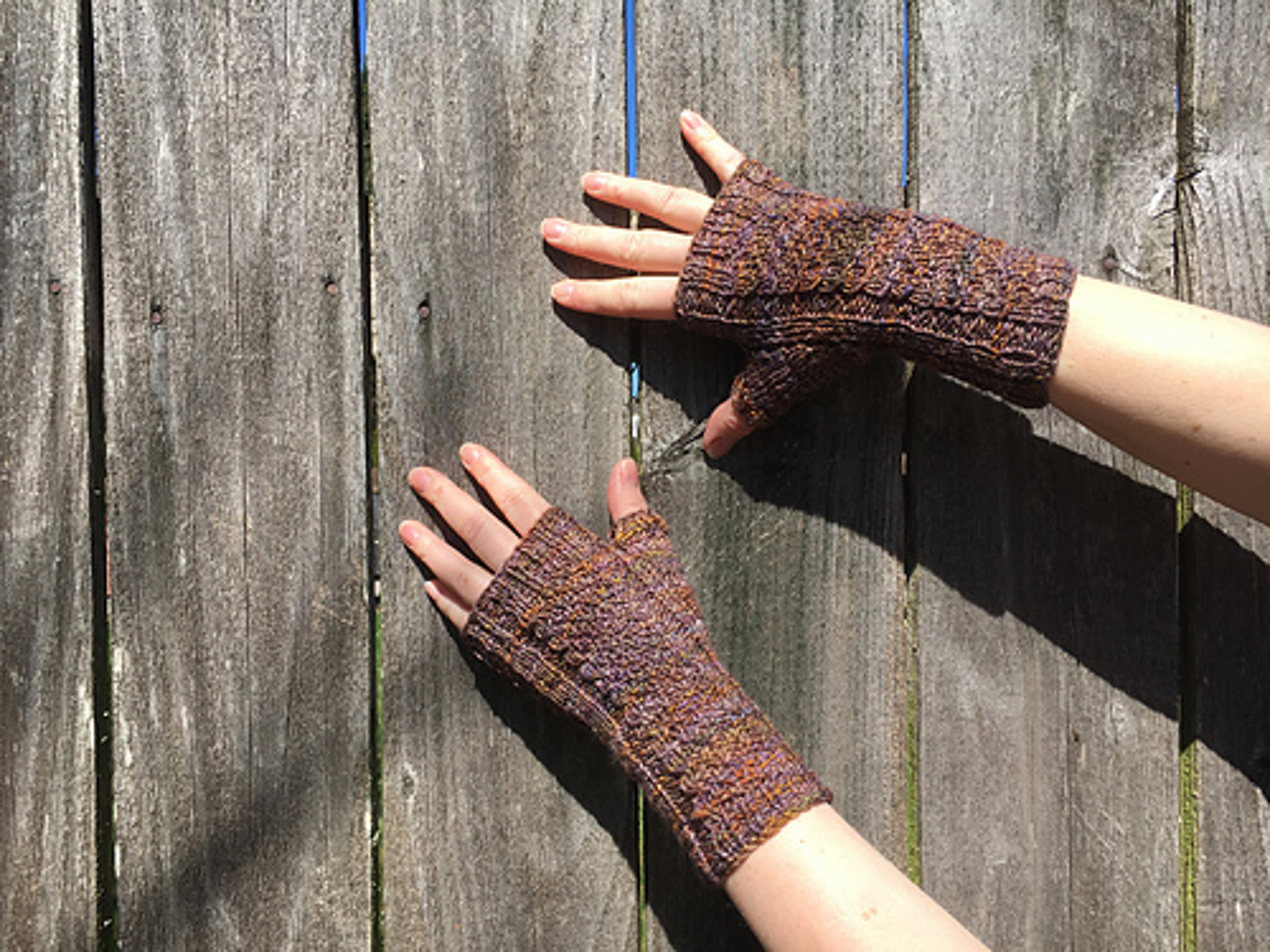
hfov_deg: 61.7
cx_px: 635
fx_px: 1064
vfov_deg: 48.2
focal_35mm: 29
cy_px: 476
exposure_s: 1/1261
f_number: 2.2
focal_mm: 4.15
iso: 25
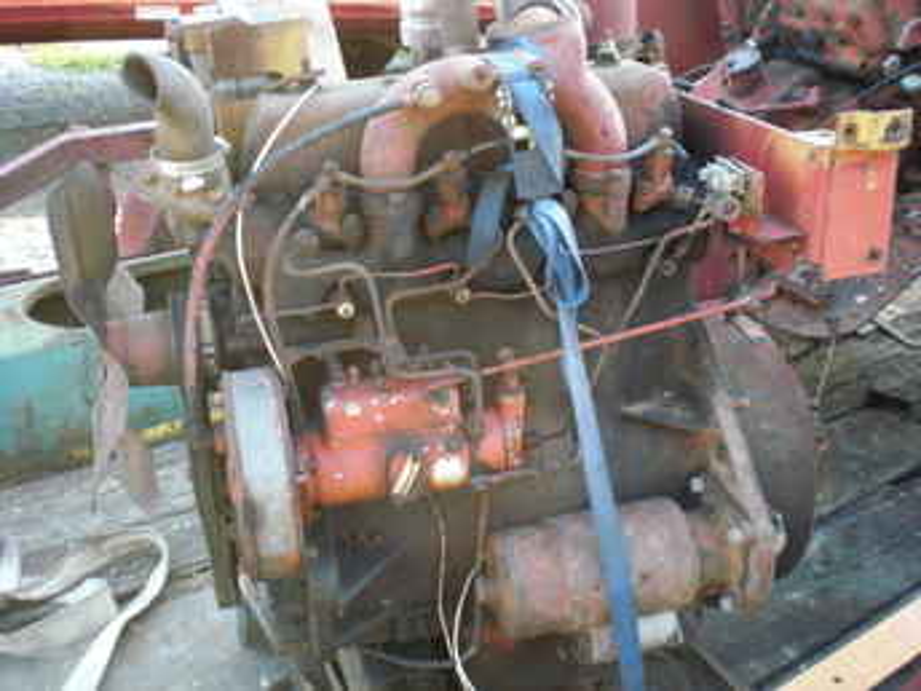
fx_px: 1011
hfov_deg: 49.0
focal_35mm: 38
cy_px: 346
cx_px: 460
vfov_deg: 37.7
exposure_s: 1/50
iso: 200
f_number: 3.1
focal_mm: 6.3
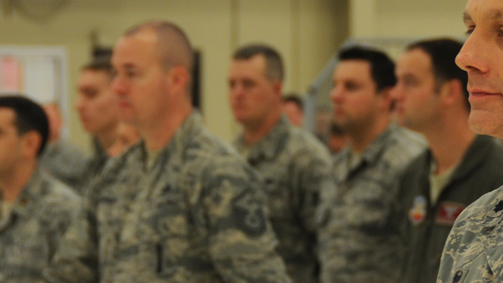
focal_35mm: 330
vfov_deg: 3.7
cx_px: 372
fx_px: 4404
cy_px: 228
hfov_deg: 6.5
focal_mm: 95
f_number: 5.3
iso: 500
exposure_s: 1/40
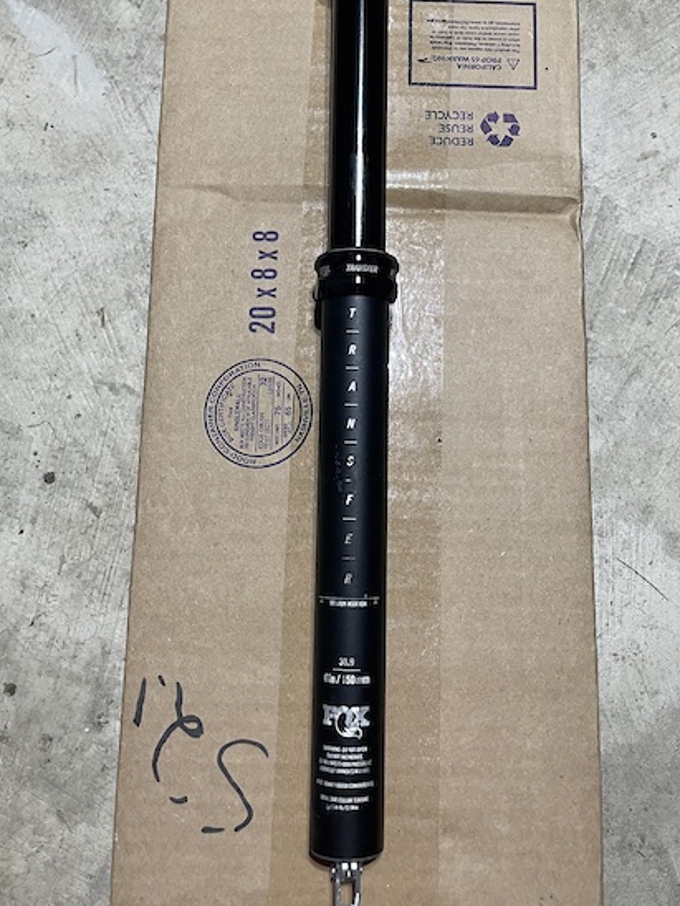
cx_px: 372
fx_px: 994
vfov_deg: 48.5
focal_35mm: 38
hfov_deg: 37.7
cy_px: 341
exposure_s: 1/60
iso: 125
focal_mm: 4.2
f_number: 1.6
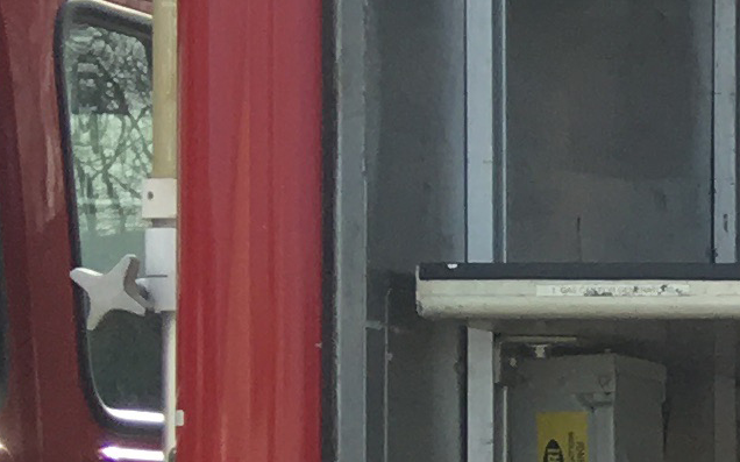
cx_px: 2277
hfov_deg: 8.7
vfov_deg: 6.6
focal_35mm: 195
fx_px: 3931
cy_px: 696
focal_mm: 4.15
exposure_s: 1/493
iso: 25
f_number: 2.2
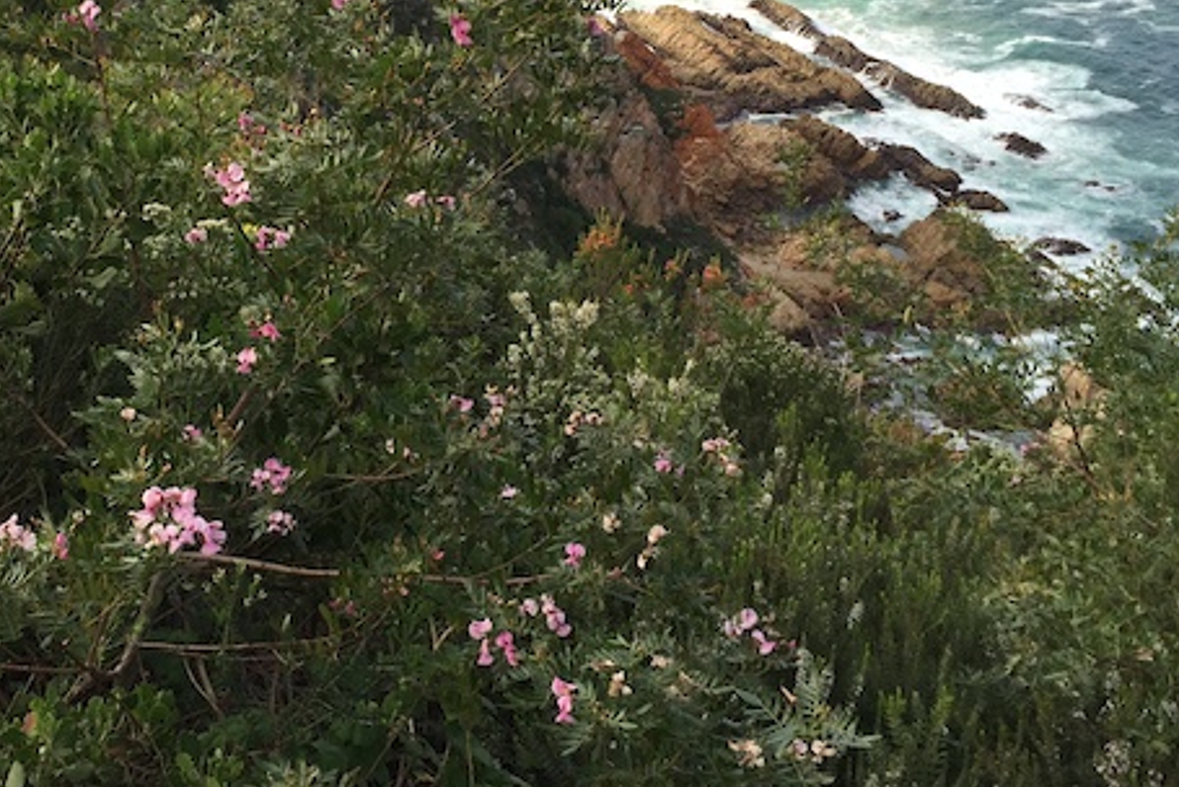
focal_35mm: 53
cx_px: 347
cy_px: 176
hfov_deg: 36.9
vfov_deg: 25.2
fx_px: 1737
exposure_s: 1/557
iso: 32
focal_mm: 4.15
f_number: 2.2
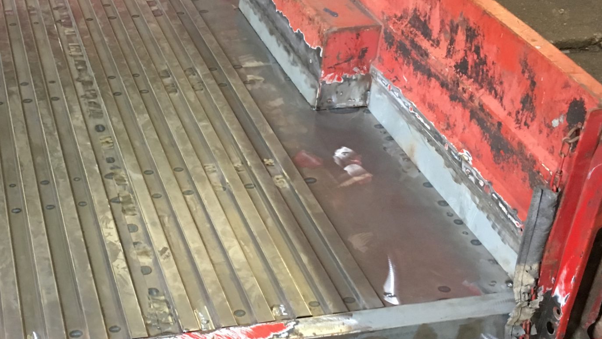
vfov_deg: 20.3
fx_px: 942
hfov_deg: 34.5
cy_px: 118
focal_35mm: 59
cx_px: 133
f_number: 2.2
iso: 200
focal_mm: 4.15
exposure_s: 1/33
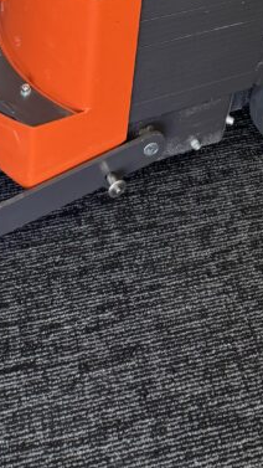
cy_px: -158
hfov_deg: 16.9
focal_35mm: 71
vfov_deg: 25.2
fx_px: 880
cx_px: 181
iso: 100
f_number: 1.78
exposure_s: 1/120
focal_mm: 6.76
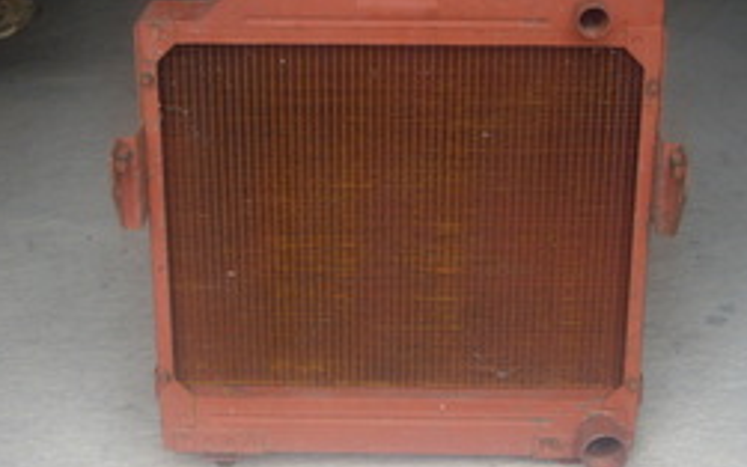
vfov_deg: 16.3
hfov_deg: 25.8
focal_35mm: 80
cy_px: 181
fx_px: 1629
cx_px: 402
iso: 100
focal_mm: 9
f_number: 3.3
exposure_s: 1/100
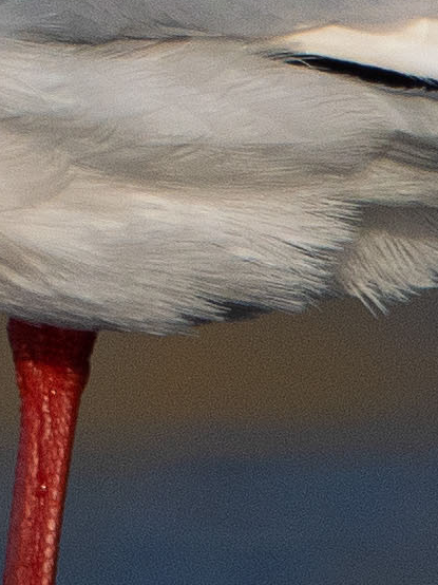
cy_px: -505
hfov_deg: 0.2
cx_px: -635
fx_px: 122475
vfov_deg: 0.3
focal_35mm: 7254
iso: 180
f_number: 6
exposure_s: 1/1000
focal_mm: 500
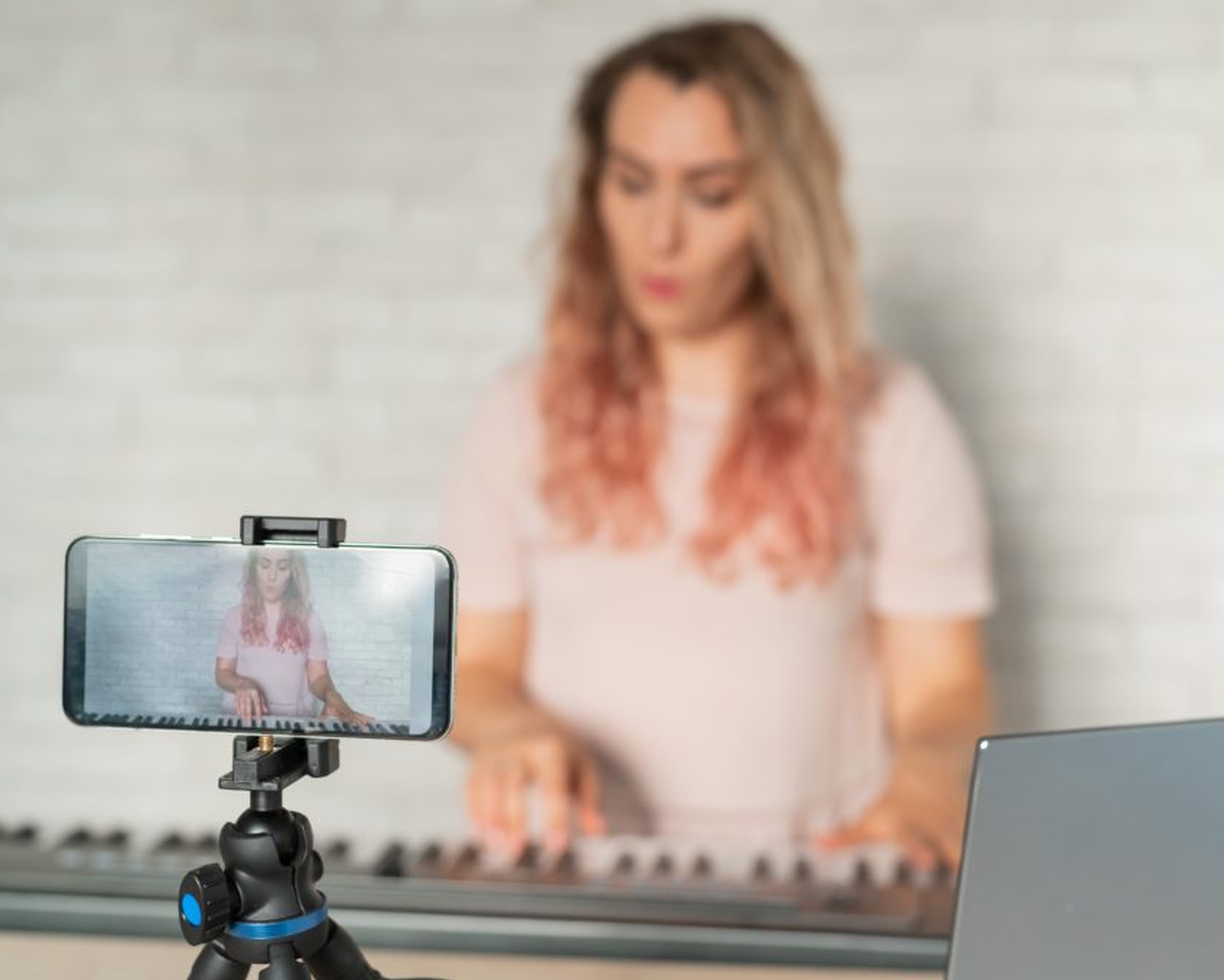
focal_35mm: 57
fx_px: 2065
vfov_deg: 26.7
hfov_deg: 33.0
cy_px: 488
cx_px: 647
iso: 1600
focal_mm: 50
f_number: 3.5
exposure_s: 1/500
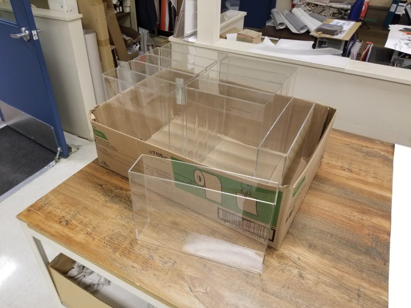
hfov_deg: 67.3
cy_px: 154
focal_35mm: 26
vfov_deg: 53.1
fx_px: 309
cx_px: 206
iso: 160
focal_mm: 4.25
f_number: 1.7
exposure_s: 1/40
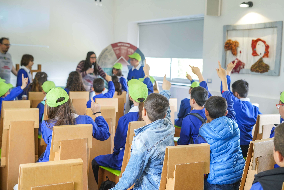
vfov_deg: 27.0
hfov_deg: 39.6
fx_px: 394
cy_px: 95
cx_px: 142
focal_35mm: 50
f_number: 3.2
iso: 800
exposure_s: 1/125
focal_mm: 50
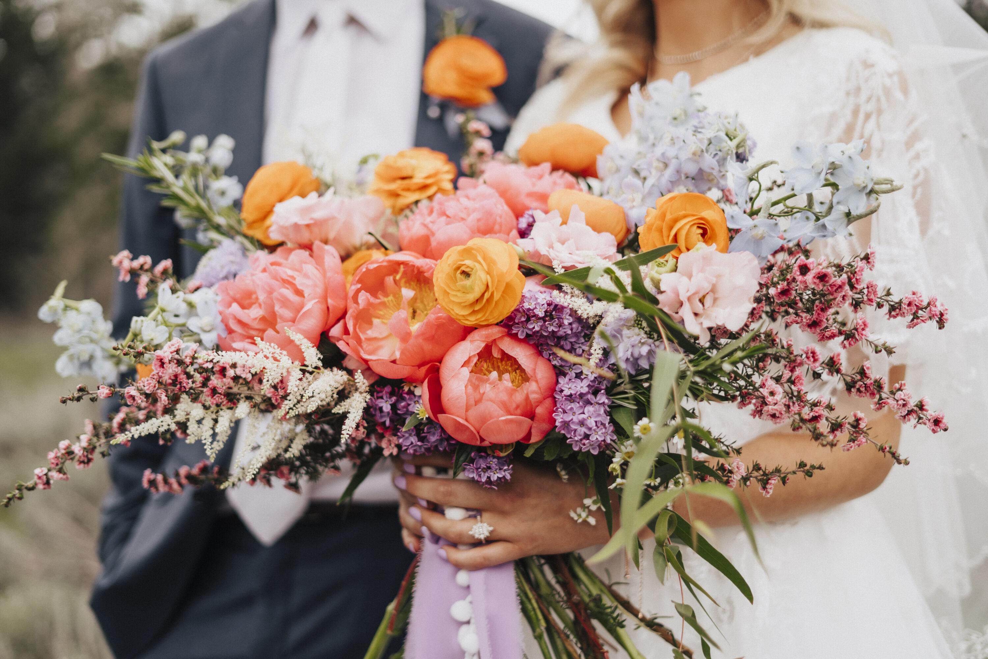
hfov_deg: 39.6
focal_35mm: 50
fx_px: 1372
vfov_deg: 27.0
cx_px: 494
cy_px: 330
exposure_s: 1/1000
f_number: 1.8
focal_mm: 50
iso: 125
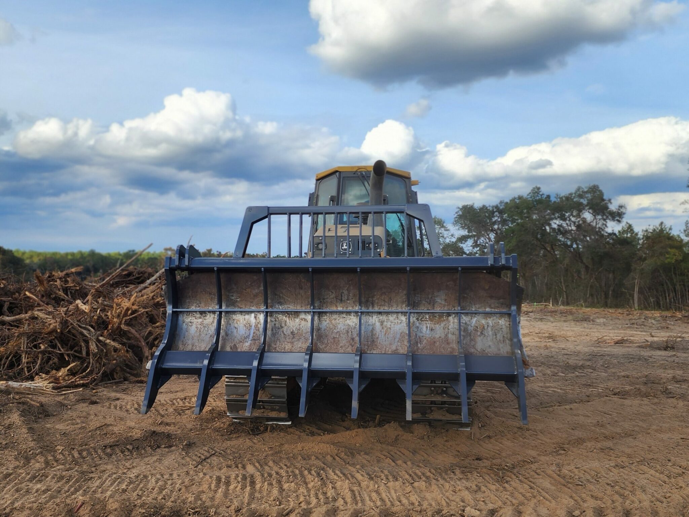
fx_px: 458
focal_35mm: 23
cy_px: 258
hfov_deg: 73.9
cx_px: 344
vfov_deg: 58.9
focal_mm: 6.4
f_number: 1.8
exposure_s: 1/769
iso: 12
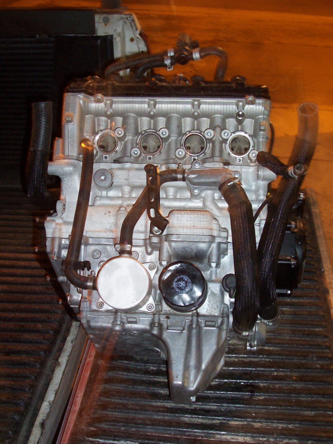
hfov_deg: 31.5
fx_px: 590
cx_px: 166
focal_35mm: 46
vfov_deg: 41.2
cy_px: 222
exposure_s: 1/2
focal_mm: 7
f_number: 3
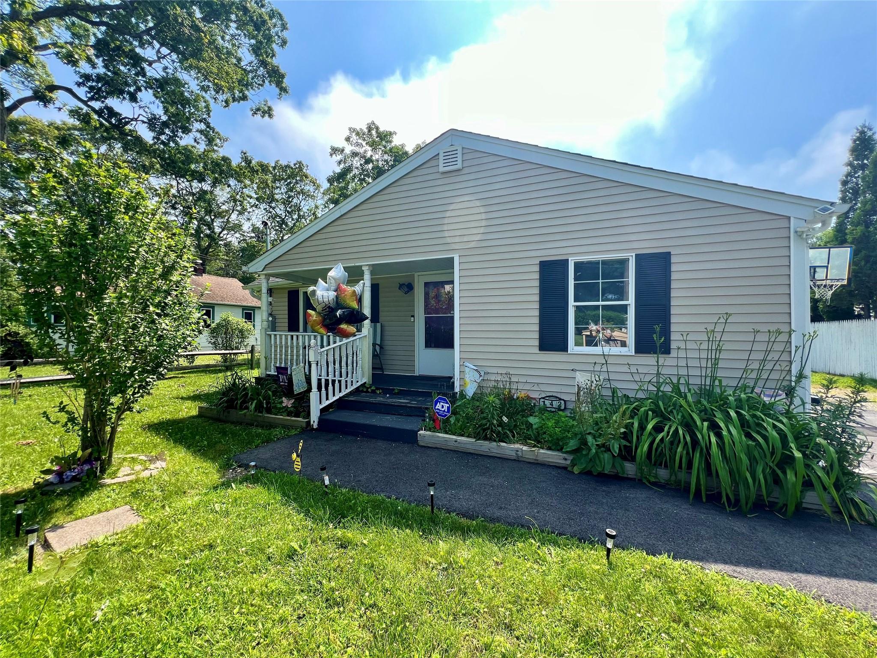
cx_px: 438
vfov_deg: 89.9
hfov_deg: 106.2
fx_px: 329
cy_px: 329
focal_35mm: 13
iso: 32
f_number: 1.8
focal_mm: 1.57
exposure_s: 1/497
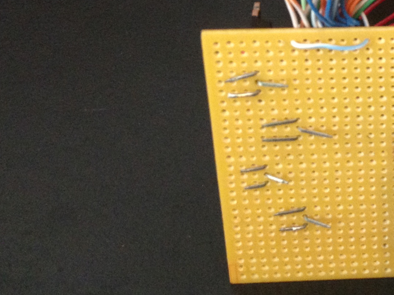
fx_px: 1195
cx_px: 528
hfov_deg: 17.4
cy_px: -118
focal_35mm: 105
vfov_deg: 13.4
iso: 200
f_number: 2.4
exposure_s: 1/20
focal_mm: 4.28
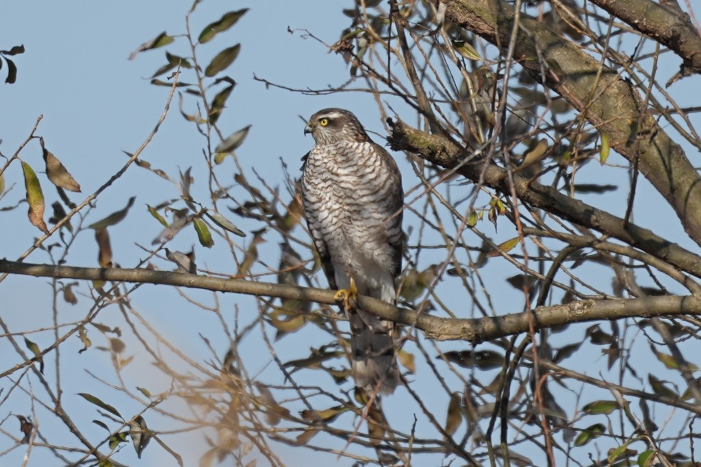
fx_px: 11679
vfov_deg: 2.3
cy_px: 234
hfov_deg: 3.4
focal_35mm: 600
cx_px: 350
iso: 100
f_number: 6.3
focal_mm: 600
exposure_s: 1/500
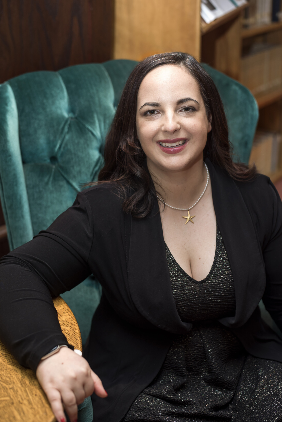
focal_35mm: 50
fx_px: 587
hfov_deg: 27.0
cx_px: 141
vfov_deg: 39.6
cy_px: 211
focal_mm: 50
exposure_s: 1/200
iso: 400
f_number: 3.5
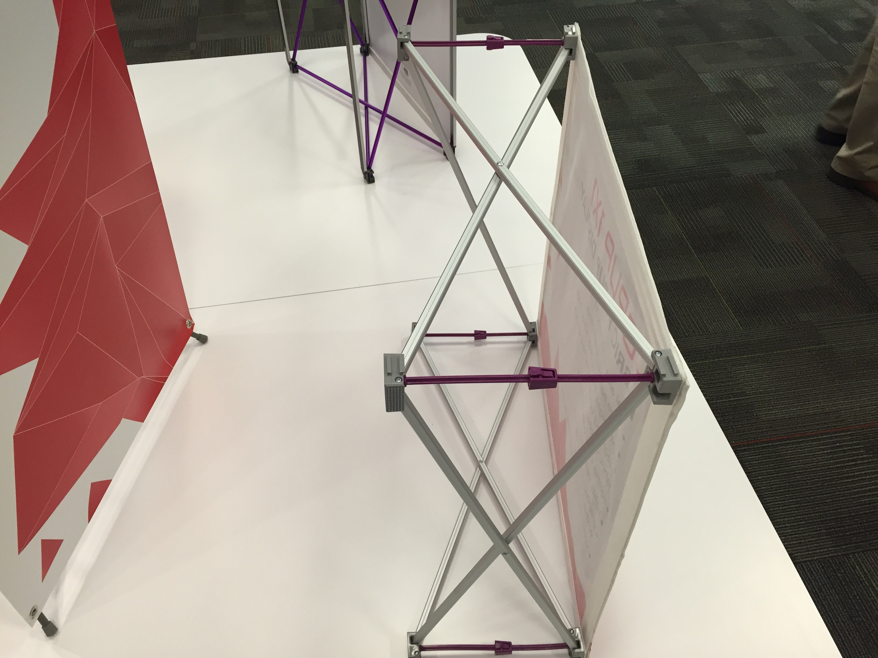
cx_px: 439
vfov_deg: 48.2
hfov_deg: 61.7
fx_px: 736
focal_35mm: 29
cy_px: 329
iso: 80
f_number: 2.2
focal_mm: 4.15
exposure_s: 1/30
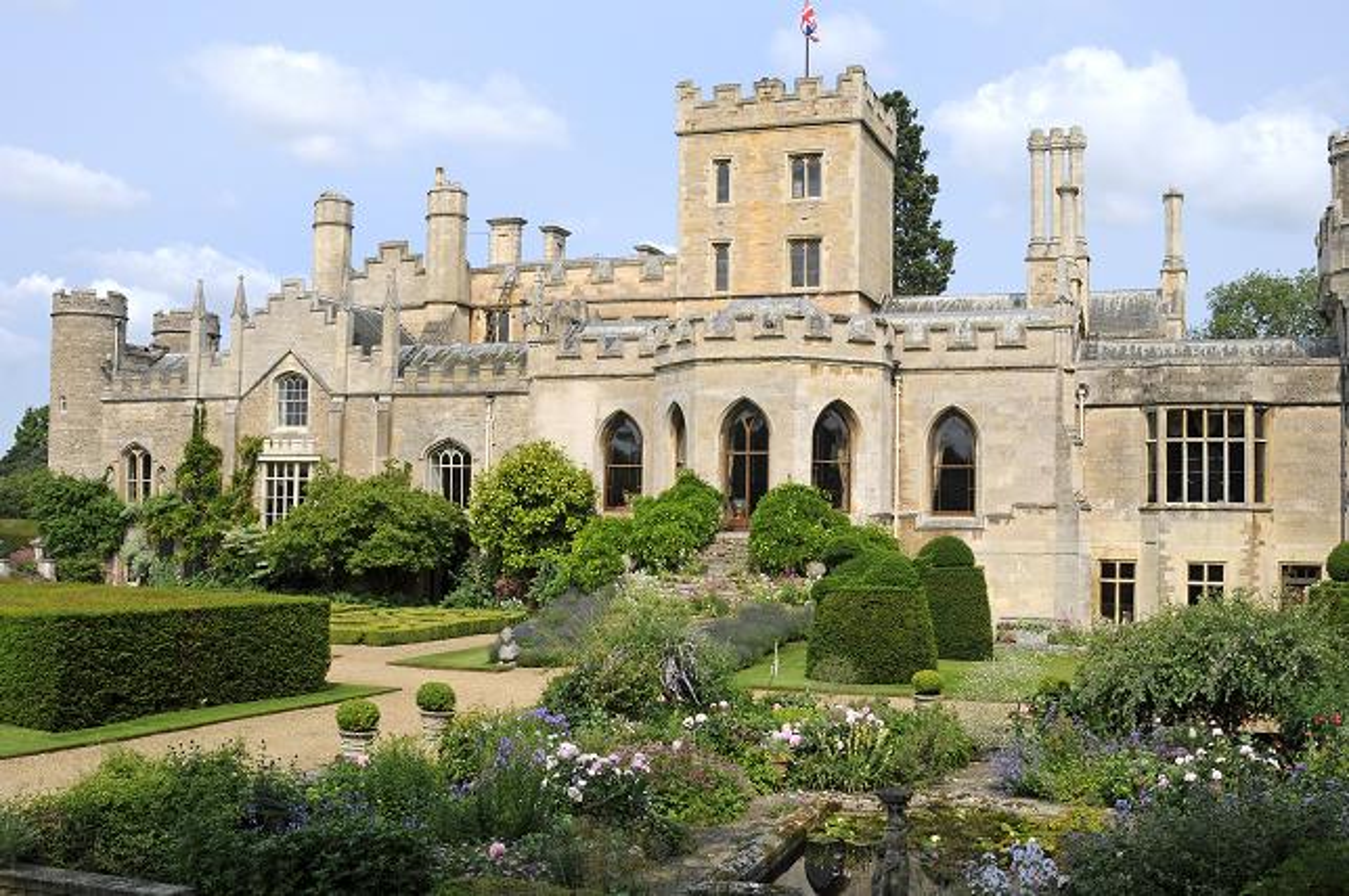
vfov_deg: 36.8
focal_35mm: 36
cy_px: 448
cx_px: 674
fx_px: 1348
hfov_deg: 53.2
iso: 200
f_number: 14
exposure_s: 1/160
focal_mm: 24
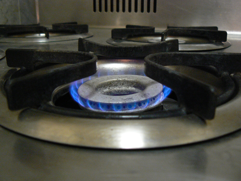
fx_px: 251
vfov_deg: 39.7
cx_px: 120
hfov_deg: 51.4
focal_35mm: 36
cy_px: 90
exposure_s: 1/15
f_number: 2.8
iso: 200
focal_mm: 6
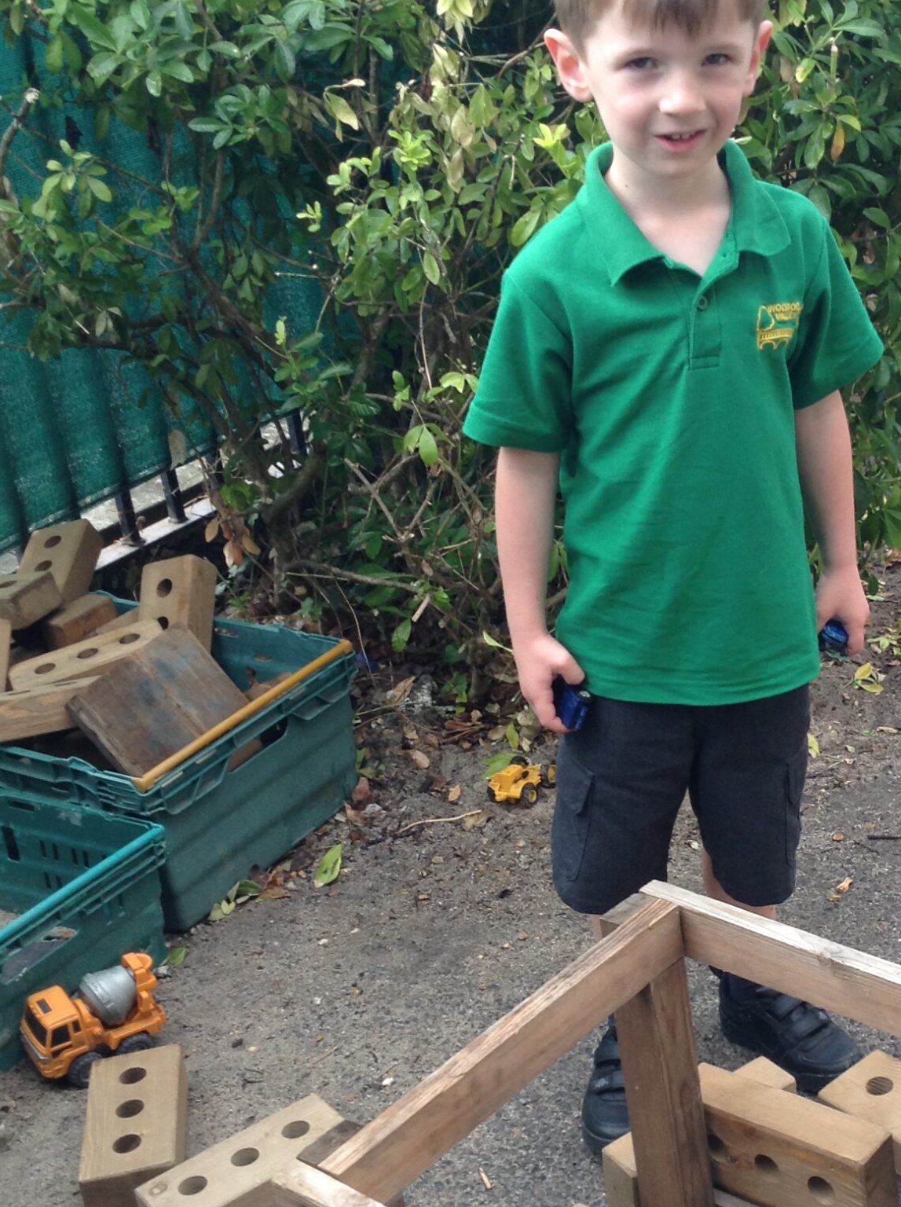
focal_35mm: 55
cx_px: 665
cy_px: 720
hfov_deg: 26.2
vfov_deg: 34.9
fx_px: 1914
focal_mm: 3.3
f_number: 2.4
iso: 32
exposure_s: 1/120
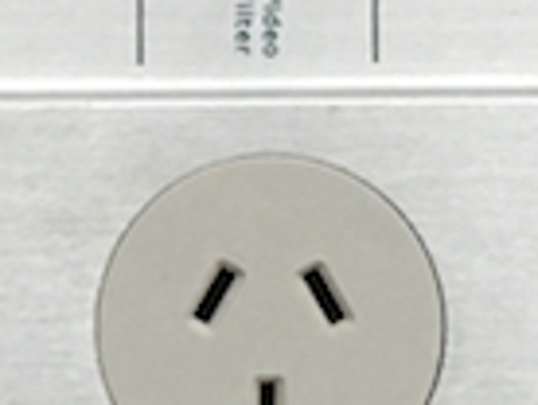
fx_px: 3269
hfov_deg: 9.3
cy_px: -8
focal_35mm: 210
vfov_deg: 7.1
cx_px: -31
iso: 200
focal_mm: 4.15
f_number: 2.2
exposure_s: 1/17
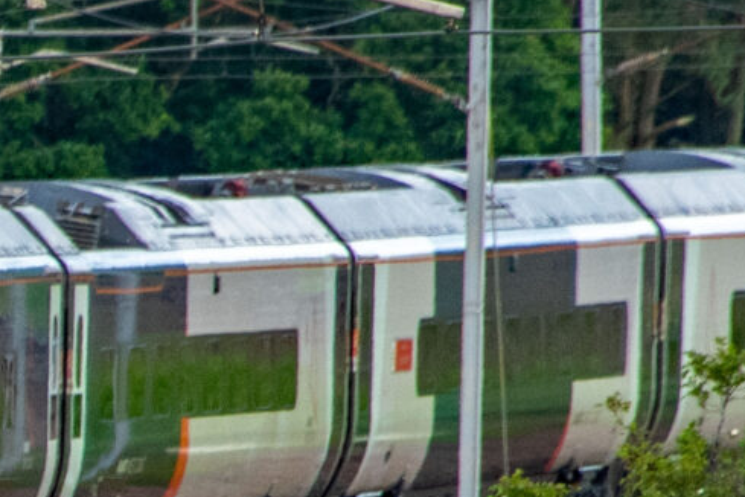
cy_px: 483
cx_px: -378
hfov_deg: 2.2
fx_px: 19513
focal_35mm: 943
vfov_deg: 1.5
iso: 500
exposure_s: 1/400
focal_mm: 200
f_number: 11
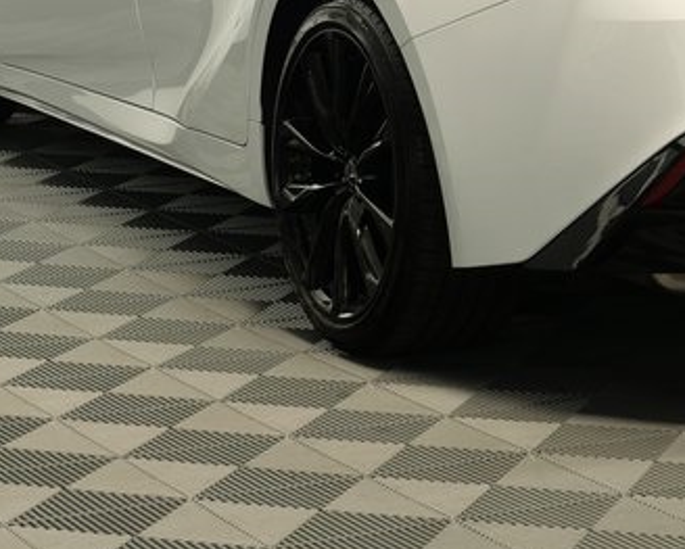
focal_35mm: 140
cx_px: 595
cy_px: 29
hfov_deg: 13.6
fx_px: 2841
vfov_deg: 11.0
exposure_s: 1/250
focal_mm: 23
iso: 250
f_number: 5.6
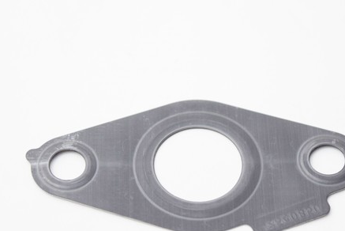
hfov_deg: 16.9
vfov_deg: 11.4
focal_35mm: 121
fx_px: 1158
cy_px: 144
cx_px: 200
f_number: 5.6
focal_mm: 55
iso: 1400
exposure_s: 1/60
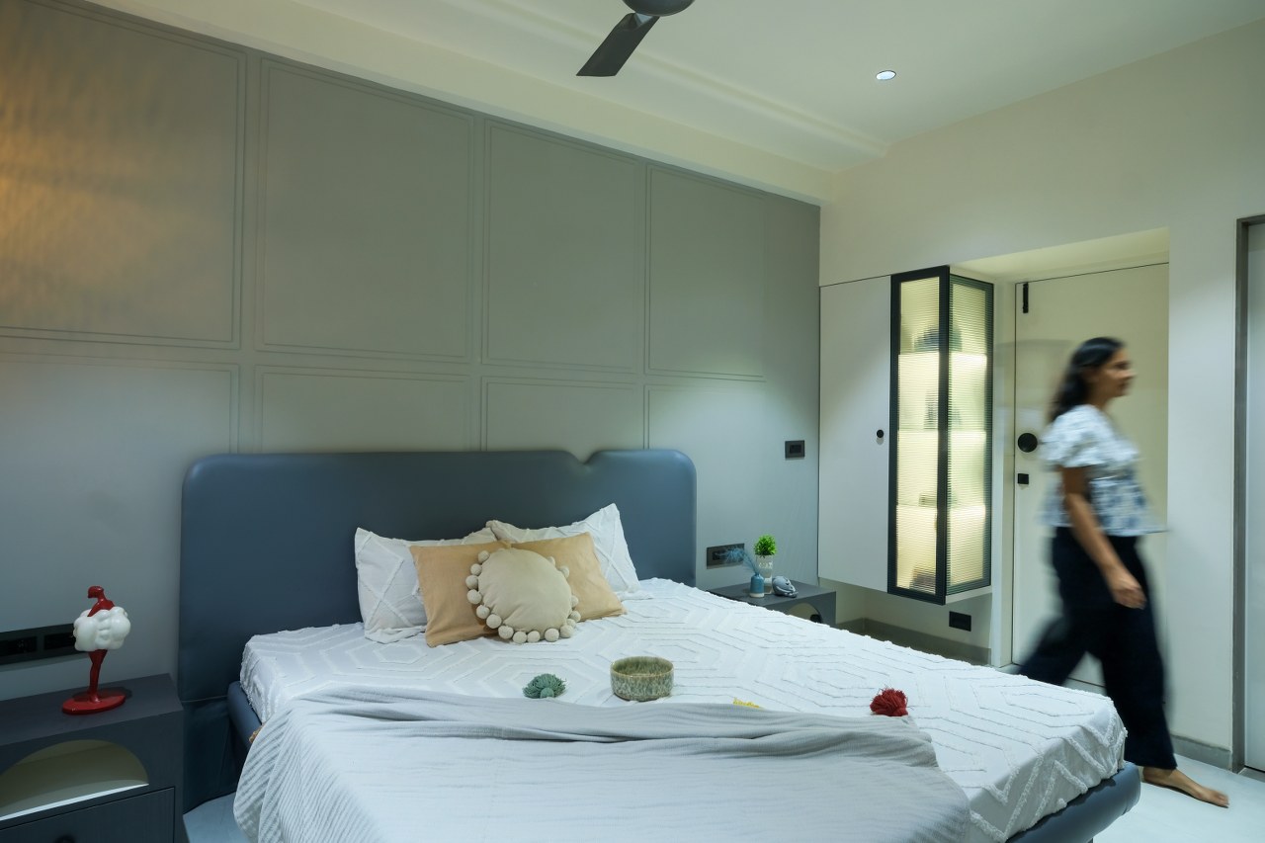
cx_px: 632
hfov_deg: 84.0
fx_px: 703
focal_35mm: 20
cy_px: 422
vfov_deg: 61.9
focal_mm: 13
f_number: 6.4
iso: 200
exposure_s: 1/3
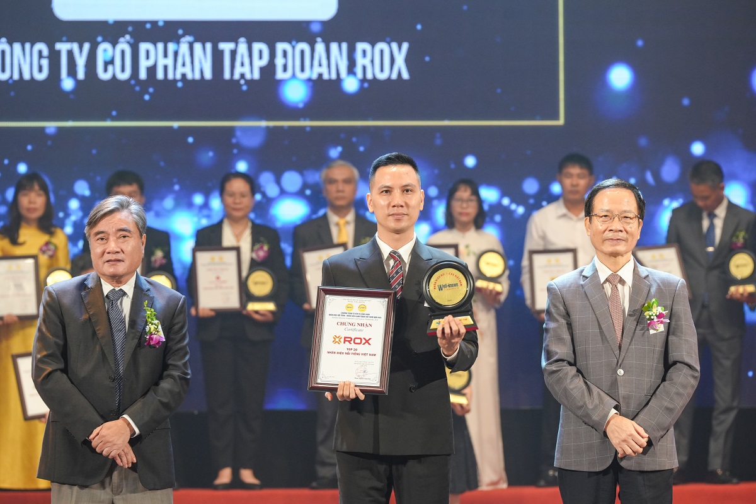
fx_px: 4200
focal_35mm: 200
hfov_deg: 10.3
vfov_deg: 6.9
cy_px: 252
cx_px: 378
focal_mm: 200
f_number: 5.6
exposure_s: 1/125
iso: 2000
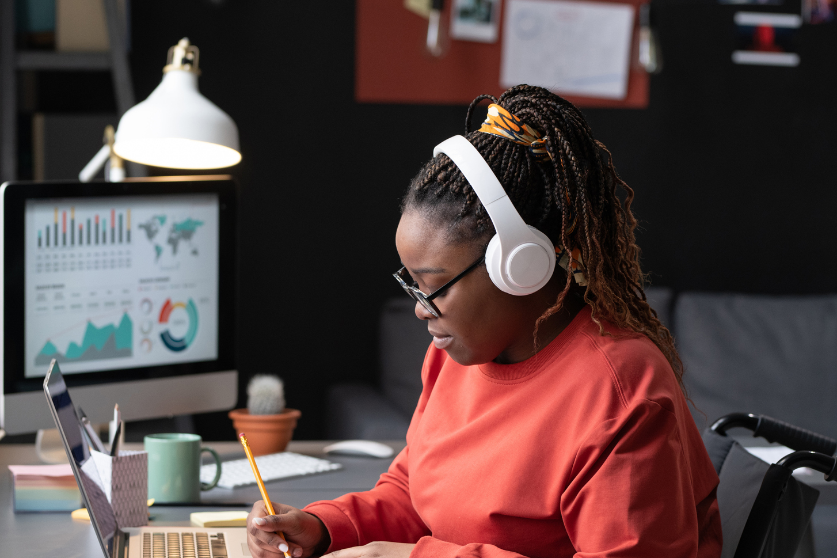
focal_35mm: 124
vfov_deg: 11.0
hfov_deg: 16.5
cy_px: 363
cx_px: 393
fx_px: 2882
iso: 640
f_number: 3.2
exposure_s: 1/200
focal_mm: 85
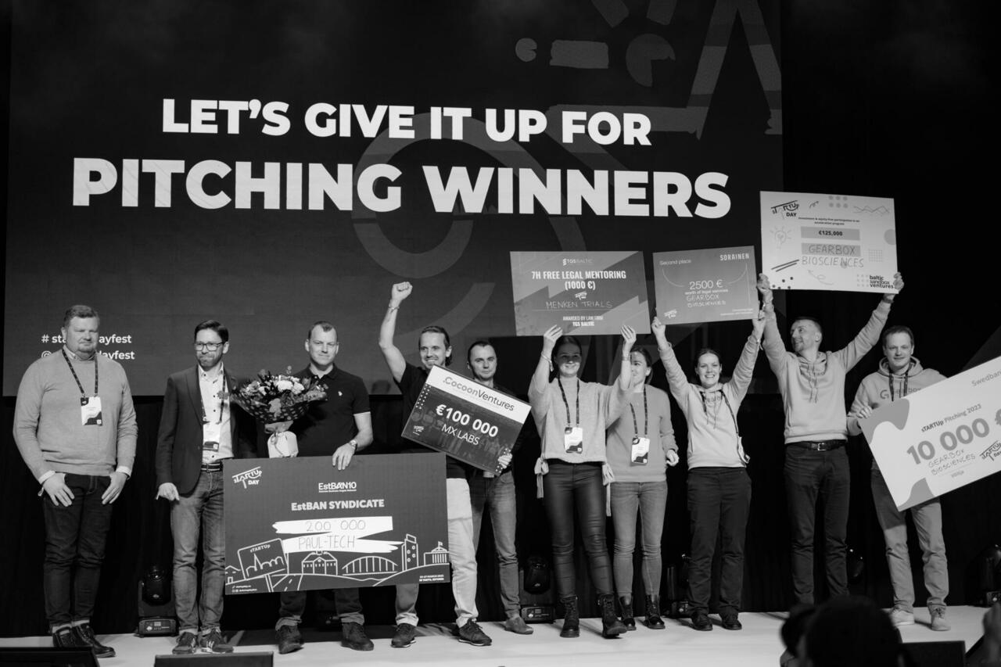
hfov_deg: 39.6
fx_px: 1390
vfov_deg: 27.0
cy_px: 334
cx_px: 500
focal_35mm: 50
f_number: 1.4
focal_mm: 33
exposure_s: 1/250
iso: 250
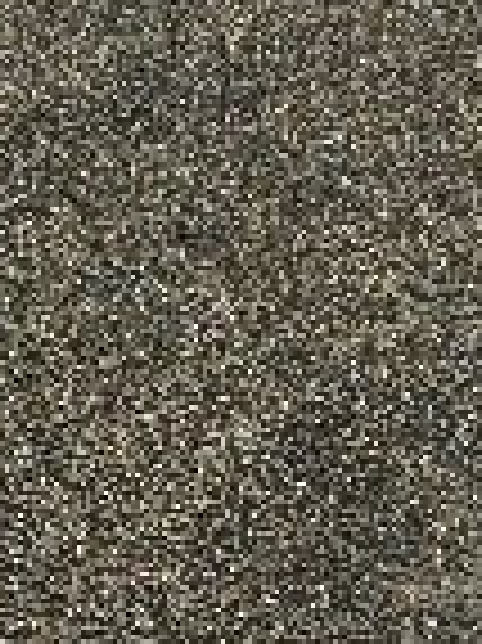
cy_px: 104
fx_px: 2901
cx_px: 1018
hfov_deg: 8.9
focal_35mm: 156
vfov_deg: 12.6
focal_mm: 4.15
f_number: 2.2
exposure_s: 1/855
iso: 25
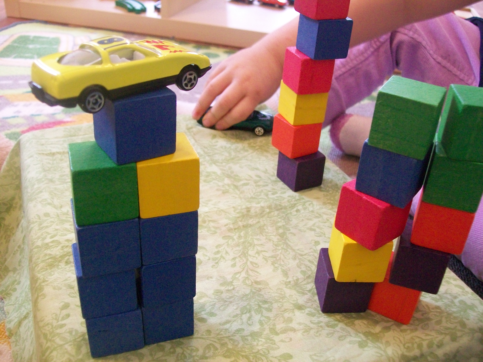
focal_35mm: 36
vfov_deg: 39.7
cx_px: 242
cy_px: 181
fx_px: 502
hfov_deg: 51.4
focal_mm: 6
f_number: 2.7
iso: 200
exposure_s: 1/8
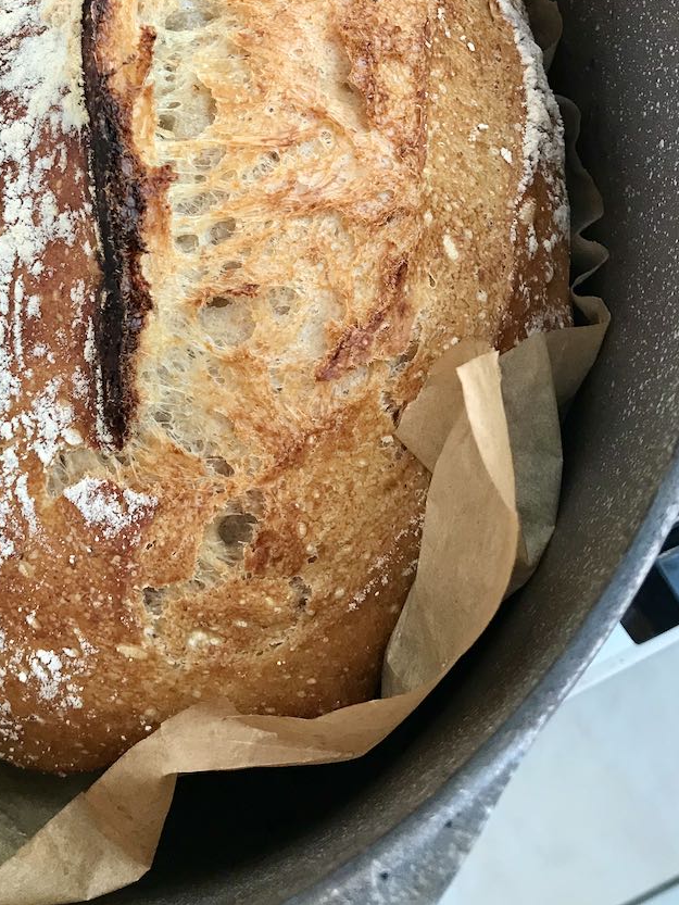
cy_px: 280
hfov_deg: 33.3
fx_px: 1124
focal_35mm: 43
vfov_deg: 43.1
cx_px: 227
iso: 25
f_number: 1.8
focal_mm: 3.99
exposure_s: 1/33
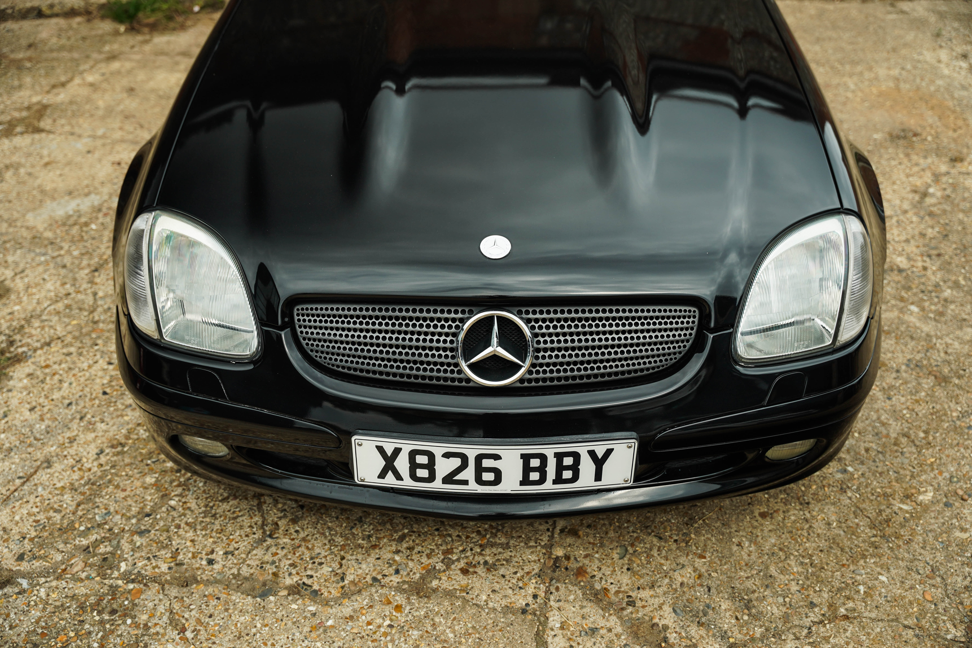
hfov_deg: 51.9
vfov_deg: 35.9
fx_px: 999
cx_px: 486
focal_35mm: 37
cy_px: 324
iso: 200
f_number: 3.2
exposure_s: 1/640
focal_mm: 37
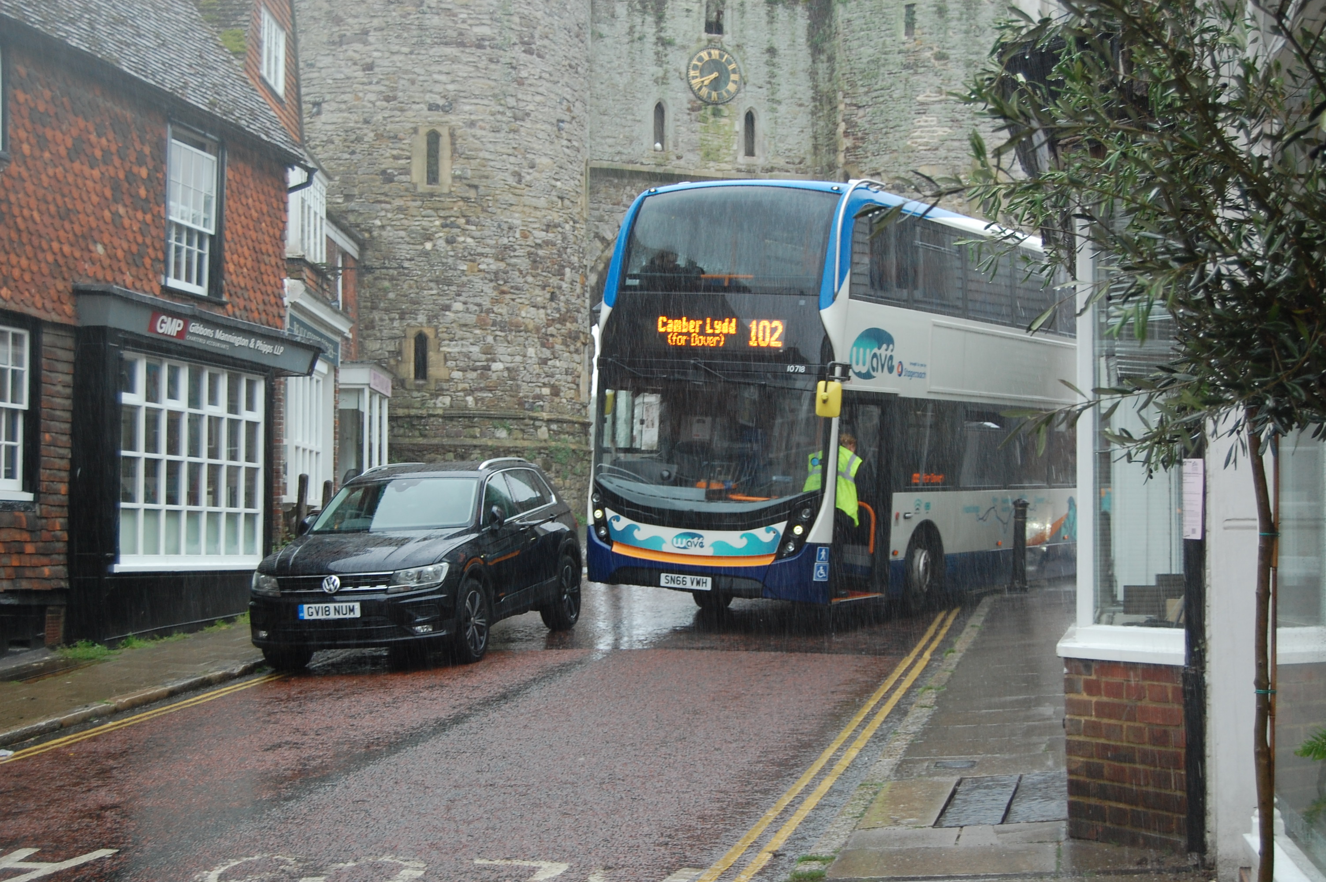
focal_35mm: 57
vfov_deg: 23.7
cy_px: 441
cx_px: 663
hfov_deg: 35.1
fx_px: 2098
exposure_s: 1/100
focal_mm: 38
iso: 400
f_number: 5
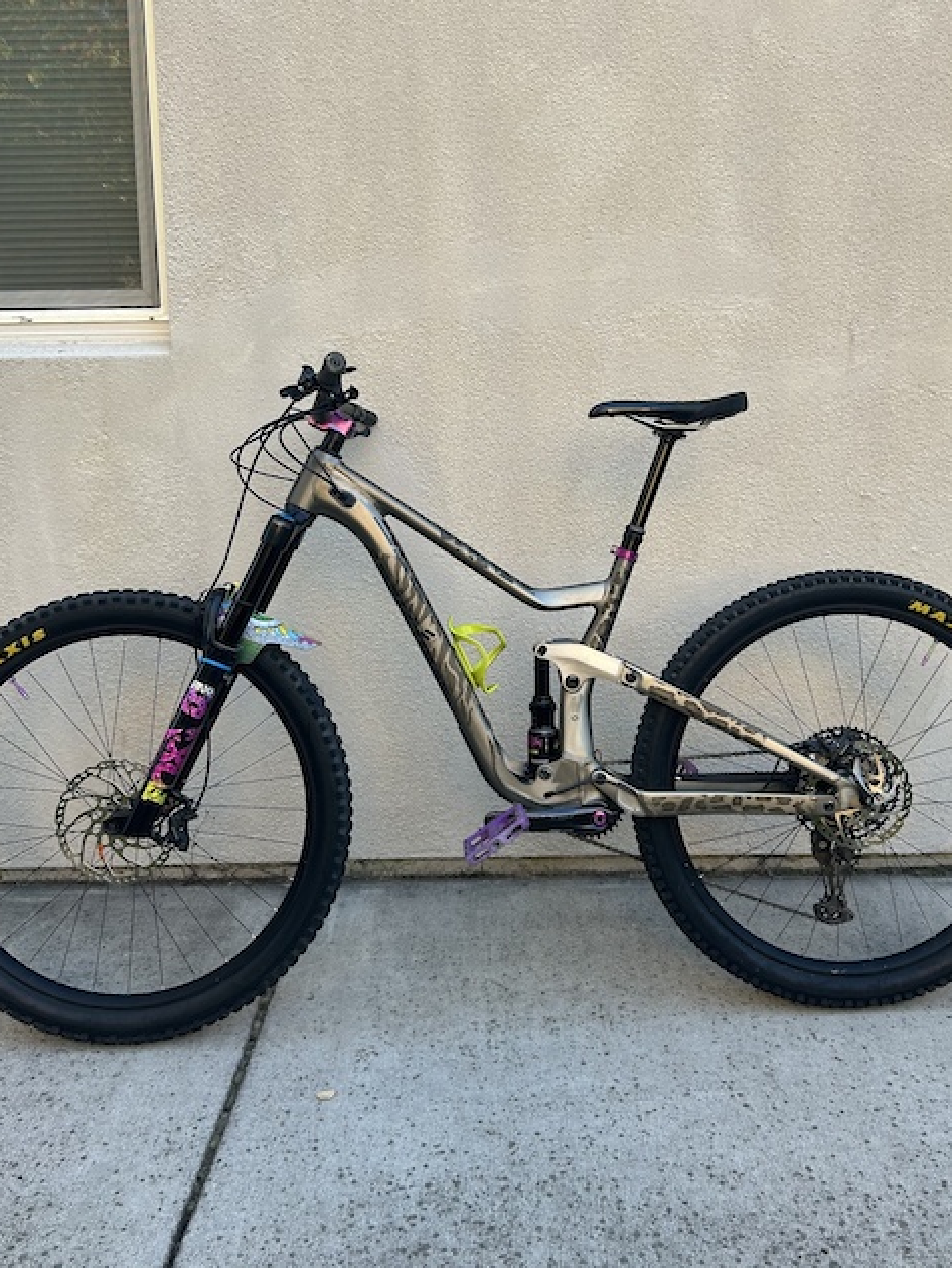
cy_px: 515
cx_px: 501
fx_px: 1209
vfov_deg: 55.0
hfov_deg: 43.0
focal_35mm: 33
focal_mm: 5.7
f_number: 1.5
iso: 40
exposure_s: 1/196
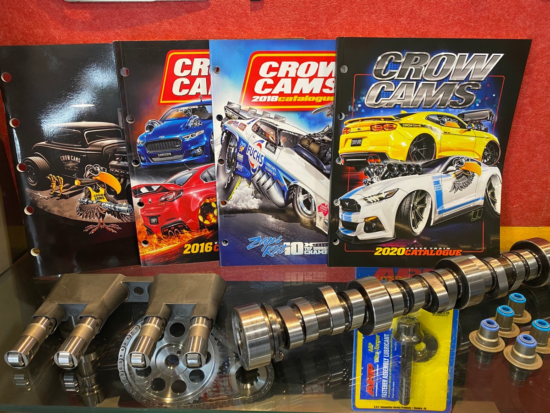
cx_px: 275
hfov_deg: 67.3
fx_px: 413
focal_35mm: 26
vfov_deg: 53.1
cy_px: 206
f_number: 1.8
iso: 125
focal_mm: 4.25
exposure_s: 1/50
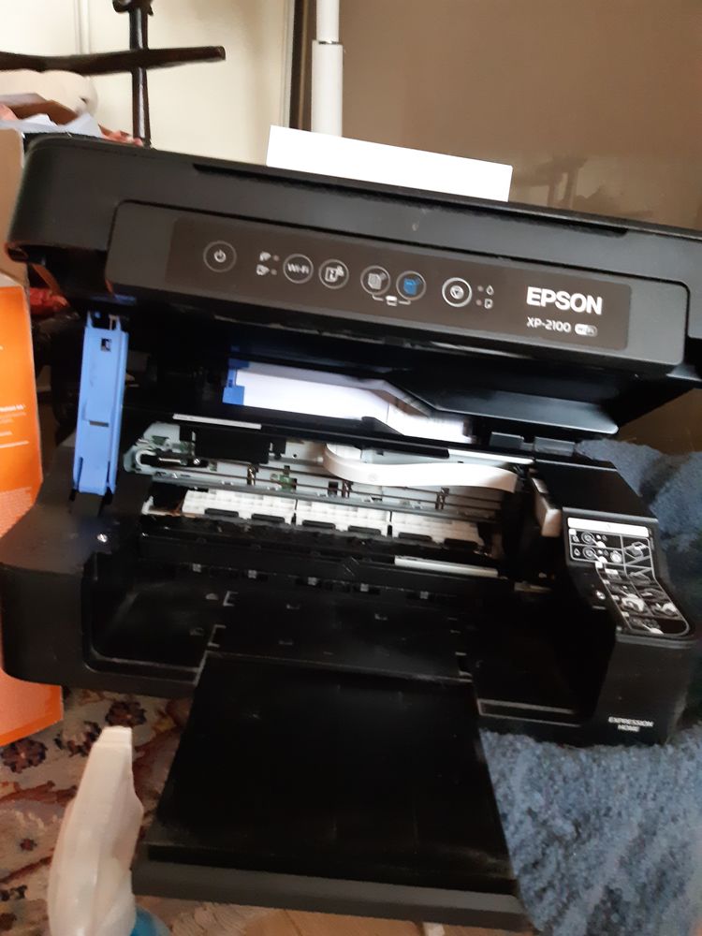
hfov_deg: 53.1
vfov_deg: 67.3
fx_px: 703
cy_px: 468
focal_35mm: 26
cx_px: 351
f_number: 1.7
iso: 640
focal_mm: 3.92
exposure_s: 1/17
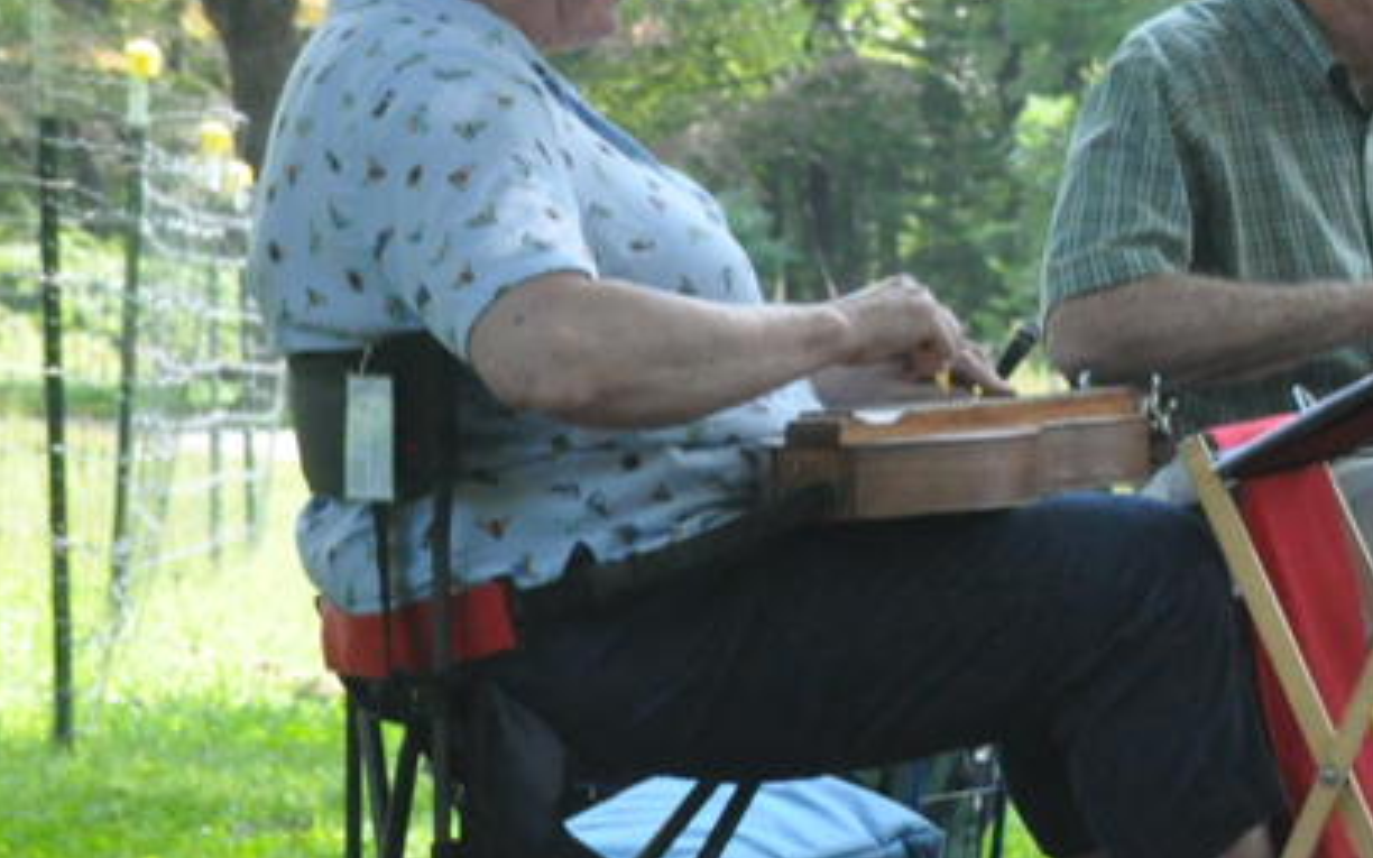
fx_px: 7895
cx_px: 2086
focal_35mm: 211
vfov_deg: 6.2
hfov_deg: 9.6
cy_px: 114
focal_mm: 44
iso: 2000
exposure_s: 1/400
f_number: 10
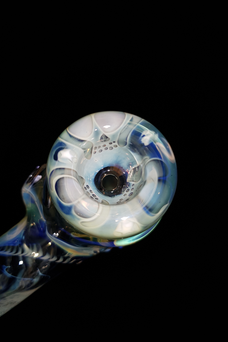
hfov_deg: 46.4
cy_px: 168
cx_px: 107
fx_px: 266
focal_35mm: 28
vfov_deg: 65.5
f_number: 1.7
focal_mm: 4.2
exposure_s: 1/742
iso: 40
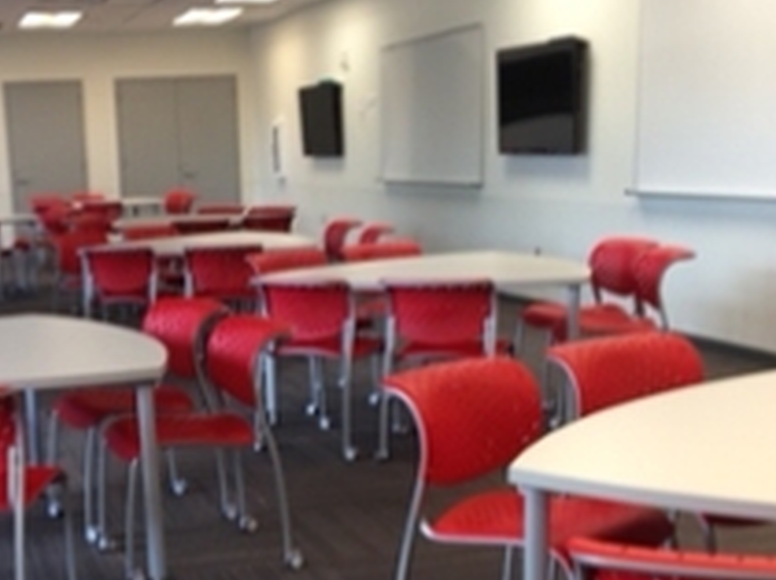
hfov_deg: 30.3
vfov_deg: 23.0
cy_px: 436
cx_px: 214
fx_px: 1411
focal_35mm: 63
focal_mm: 4.12
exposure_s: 1/20
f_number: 2.4
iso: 64
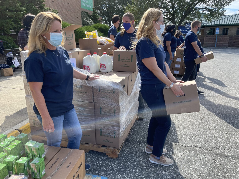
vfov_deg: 53.1
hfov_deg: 67.3
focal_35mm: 26
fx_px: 180
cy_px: 90
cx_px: 120
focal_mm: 4.2
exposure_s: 1/1221
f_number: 1.6
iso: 32
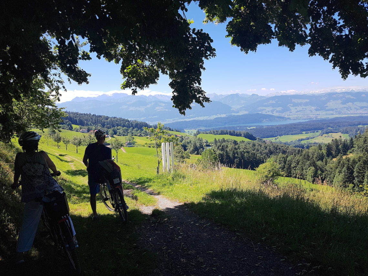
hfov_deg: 67.3
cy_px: 138
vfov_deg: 53.1
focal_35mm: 26
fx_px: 276
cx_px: 184
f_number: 1.7
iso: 50
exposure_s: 1/1272
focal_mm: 4.2
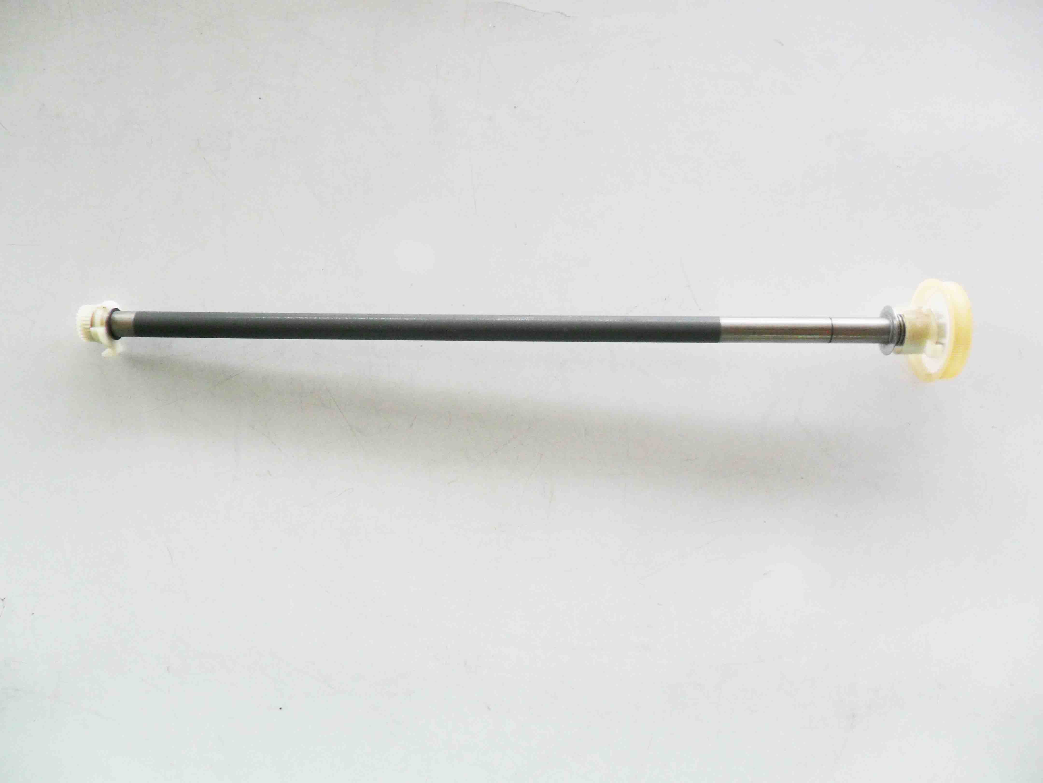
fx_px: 814
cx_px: 522
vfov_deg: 51.4
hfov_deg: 65.3
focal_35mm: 27
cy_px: 392
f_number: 3.5
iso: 80
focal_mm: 4.9
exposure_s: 1/90
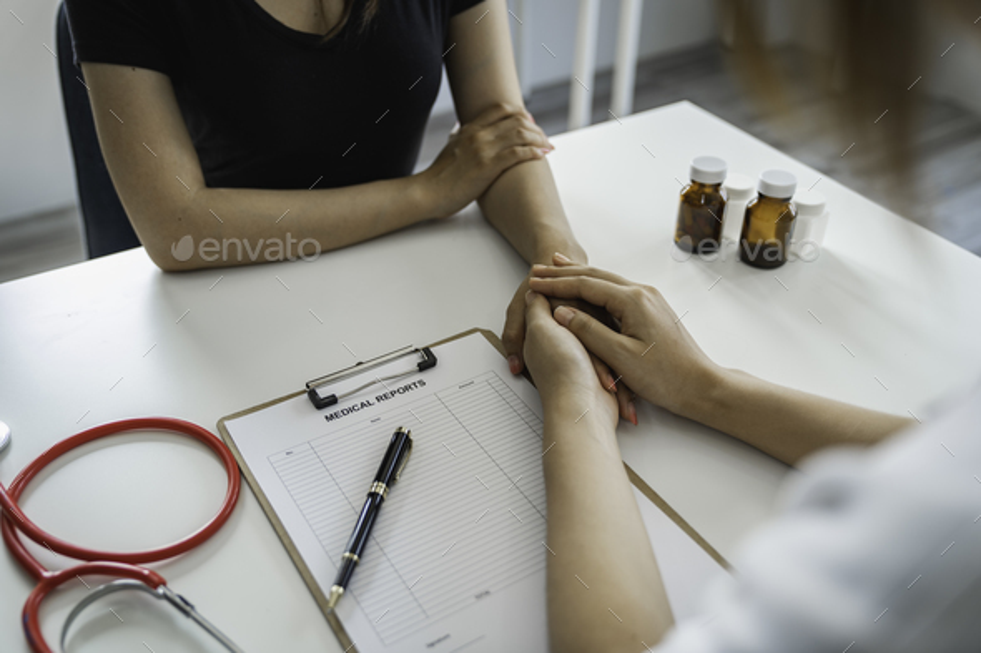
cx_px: 490
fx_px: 953
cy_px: 326
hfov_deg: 54.4
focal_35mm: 35
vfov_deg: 37.8
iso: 200
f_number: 2.8
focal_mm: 35
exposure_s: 1/160
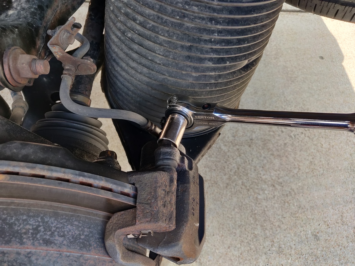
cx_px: 178
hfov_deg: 69.4
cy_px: 133
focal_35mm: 25
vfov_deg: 54.9
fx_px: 256
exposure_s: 1/50
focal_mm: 4.25
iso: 200
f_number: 1.7
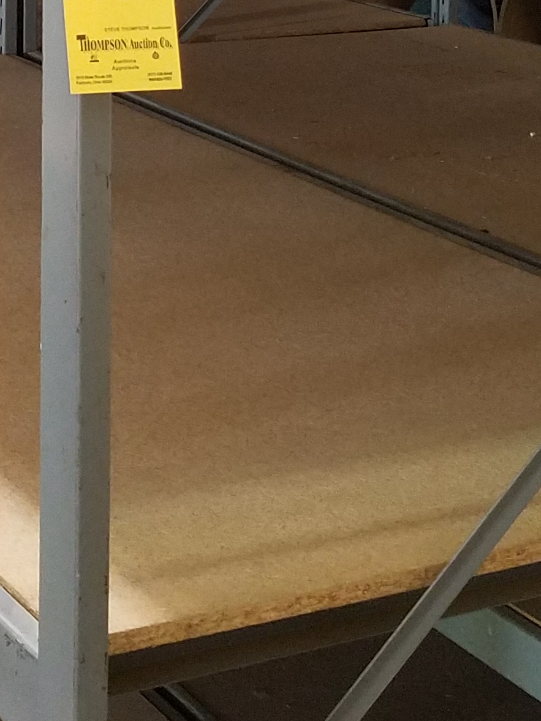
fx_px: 1855
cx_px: -78
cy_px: -168
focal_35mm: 89
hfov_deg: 16.0
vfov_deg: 20.4
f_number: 1.7
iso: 250
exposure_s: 1/13
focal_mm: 4.2
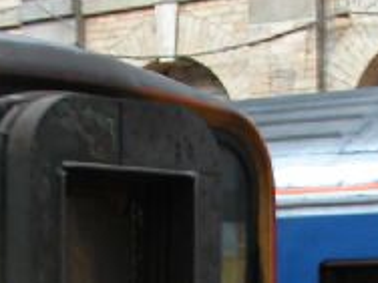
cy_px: 472
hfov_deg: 10.4
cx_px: 175
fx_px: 2086
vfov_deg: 7.6
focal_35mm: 191
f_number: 2.8
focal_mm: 8.9
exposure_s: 1/4.6
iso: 100
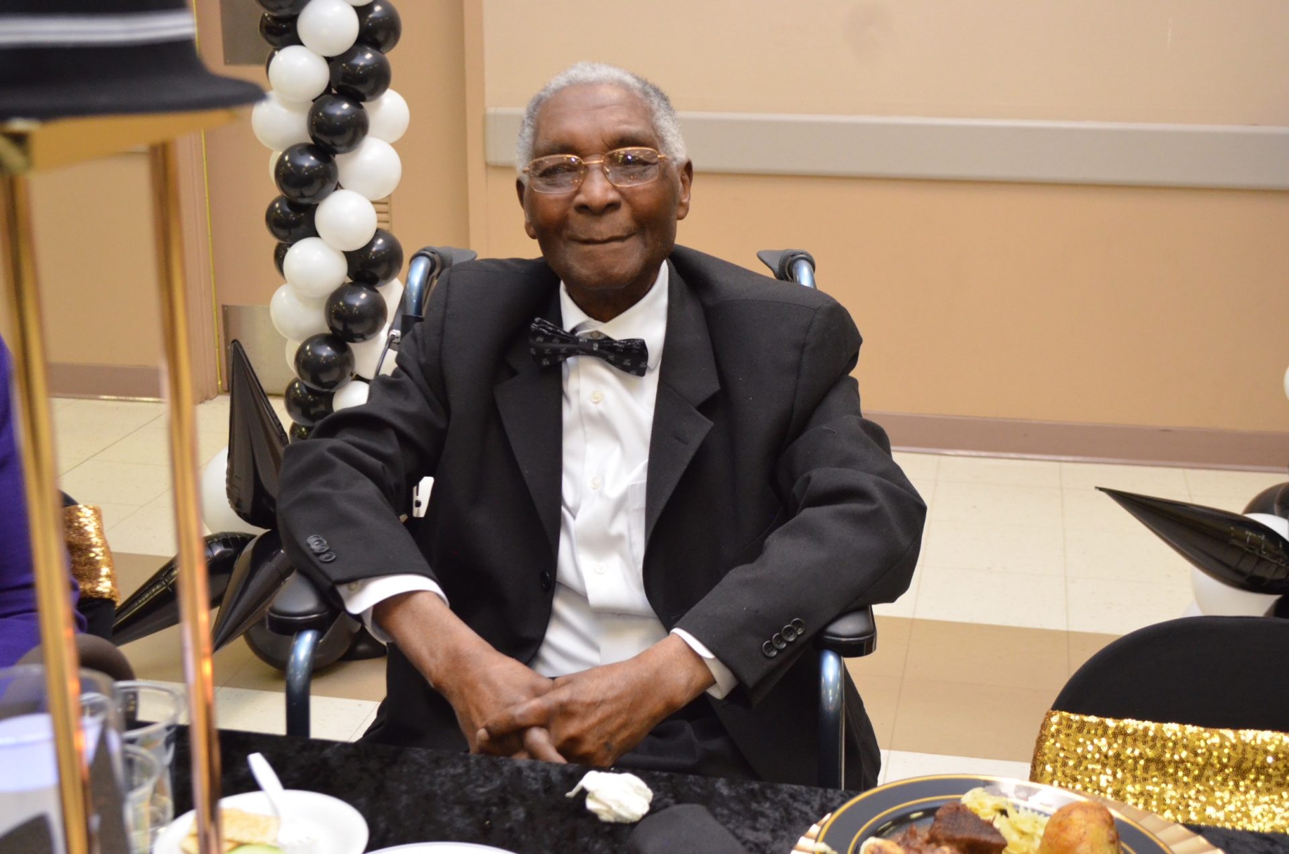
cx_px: 644
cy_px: 427
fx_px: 1822
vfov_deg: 26.4
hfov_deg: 39.0
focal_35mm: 51
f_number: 5
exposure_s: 1/60
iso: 2500
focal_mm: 34
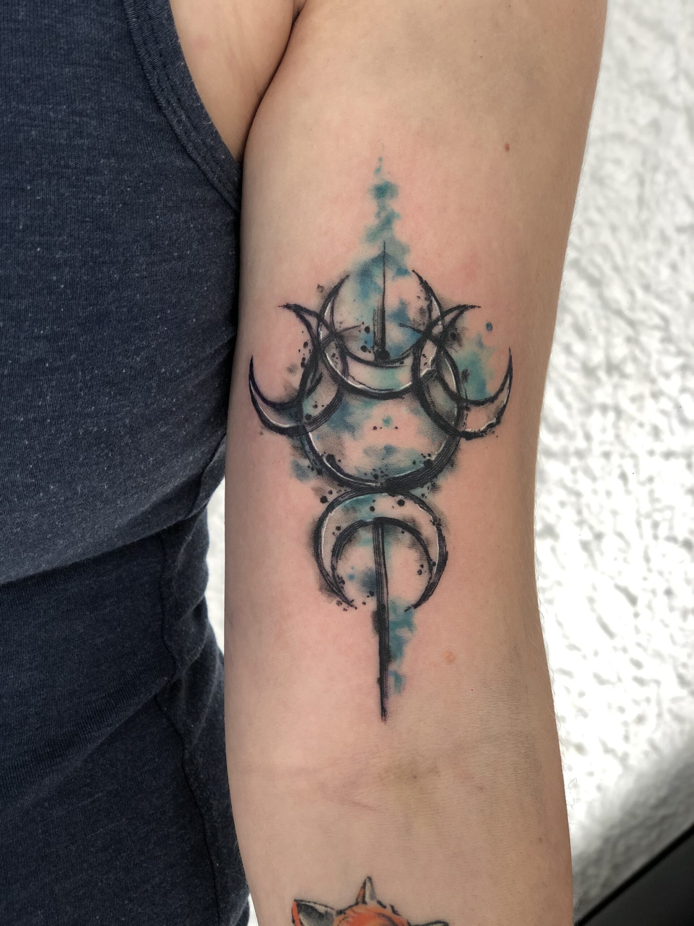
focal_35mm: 52
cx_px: 347
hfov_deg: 28.0
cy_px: 463
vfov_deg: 36.8
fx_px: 1390
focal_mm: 6
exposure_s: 1/50
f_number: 2.4
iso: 40
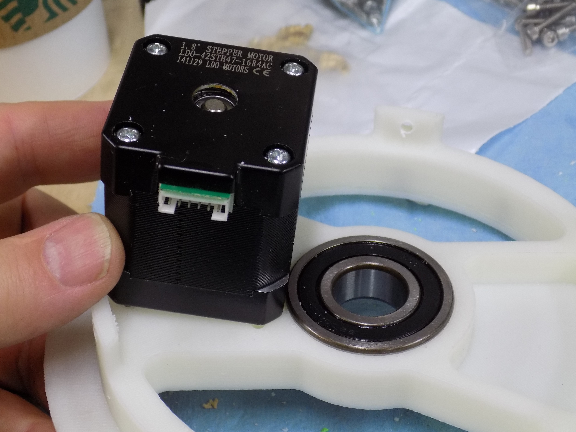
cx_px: 288
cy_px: 216
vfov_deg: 22.6
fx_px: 1082
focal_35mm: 65
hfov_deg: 29.8
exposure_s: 1/30
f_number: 4.1
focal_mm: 11.5
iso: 160
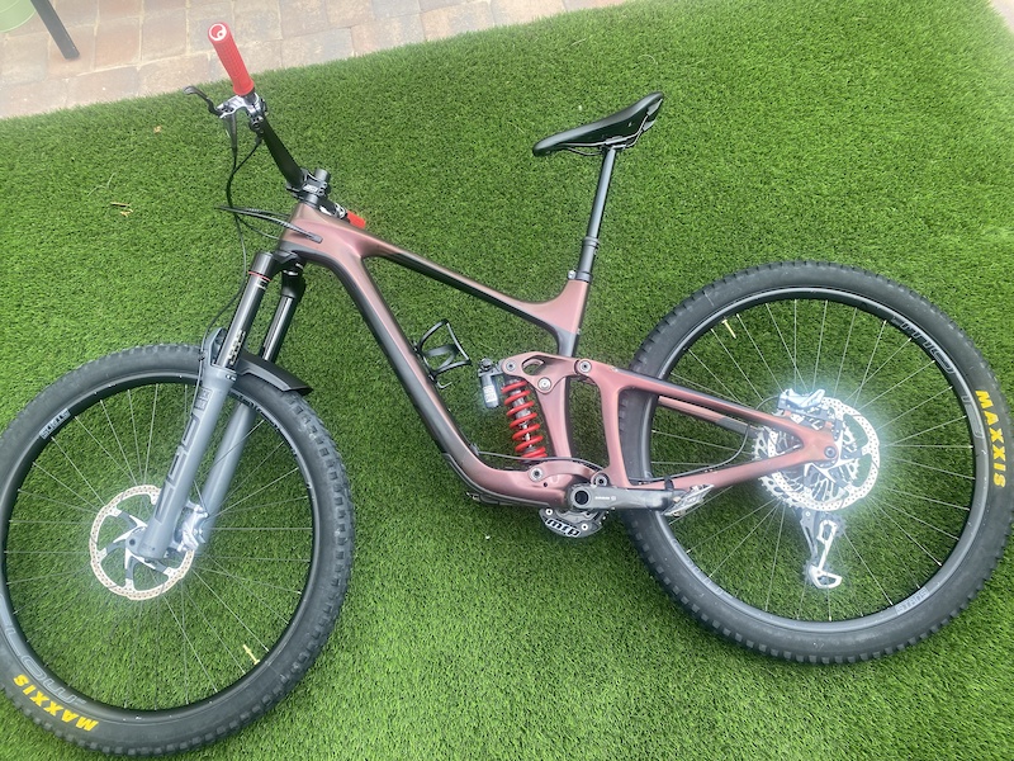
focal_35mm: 26
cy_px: 380
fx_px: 762
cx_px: 507
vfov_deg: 53.1
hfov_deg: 67.3
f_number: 1.8
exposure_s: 1/156
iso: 32
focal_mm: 4.25
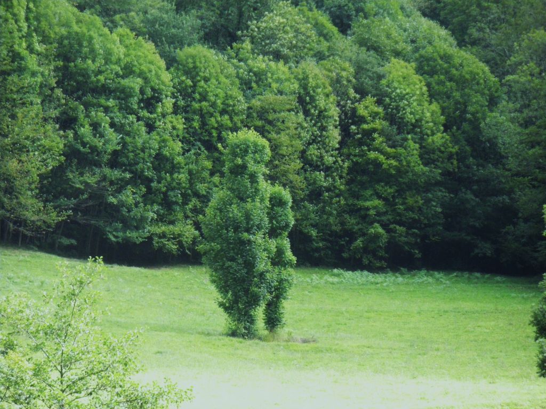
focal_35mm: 180
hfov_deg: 11.0
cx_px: 273
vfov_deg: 8.2
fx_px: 2839
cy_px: 204
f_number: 5.6
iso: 400
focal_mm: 31.5
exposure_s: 1/250
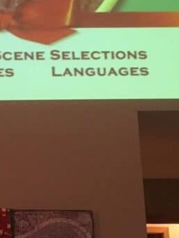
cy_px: 100
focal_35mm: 87
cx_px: -45
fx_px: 599
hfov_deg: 16.2
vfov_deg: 22.5
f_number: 2.2
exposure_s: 1/15
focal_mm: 4.15
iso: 250
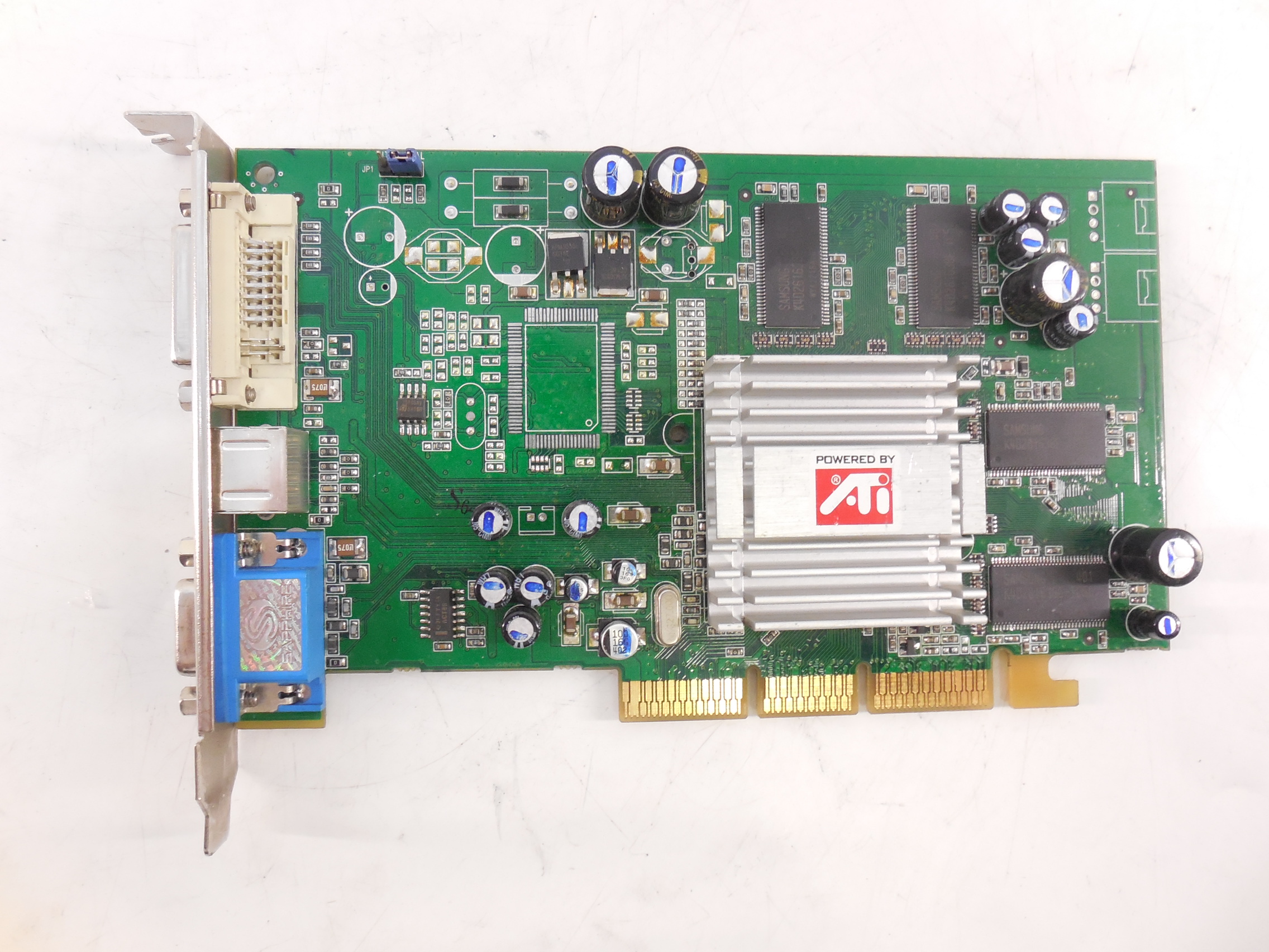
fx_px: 953
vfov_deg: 53.1
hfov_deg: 67.3
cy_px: 476
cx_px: 634
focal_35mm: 26
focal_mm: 4.6
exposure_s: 1/30
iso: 360
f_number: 3.5
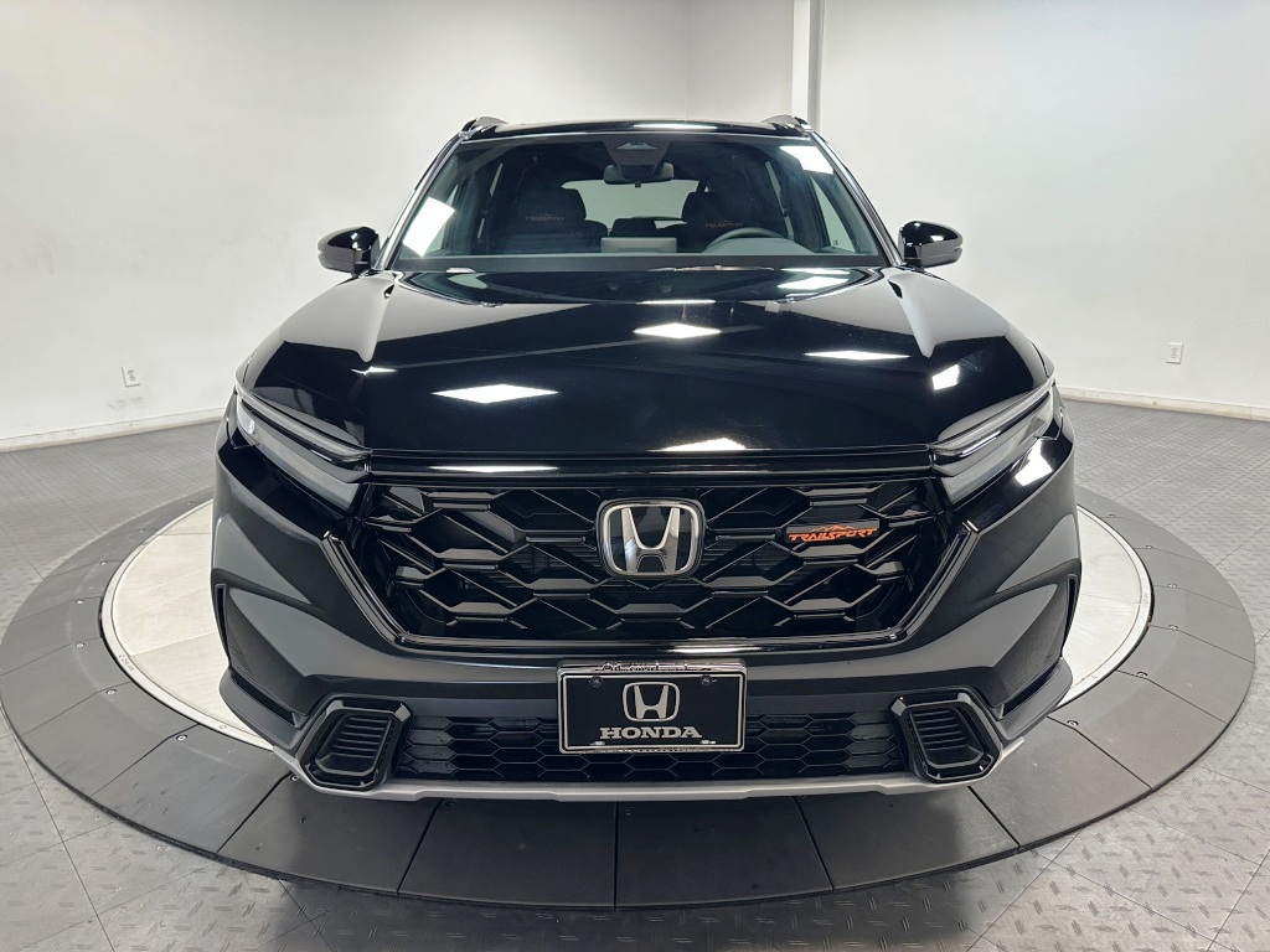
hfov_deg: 71.6
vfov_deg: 56.8
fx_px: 881
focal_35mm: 24
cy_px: 476
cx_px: 635
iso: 400
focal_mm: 6.86
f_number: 1.78
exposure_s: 1/60
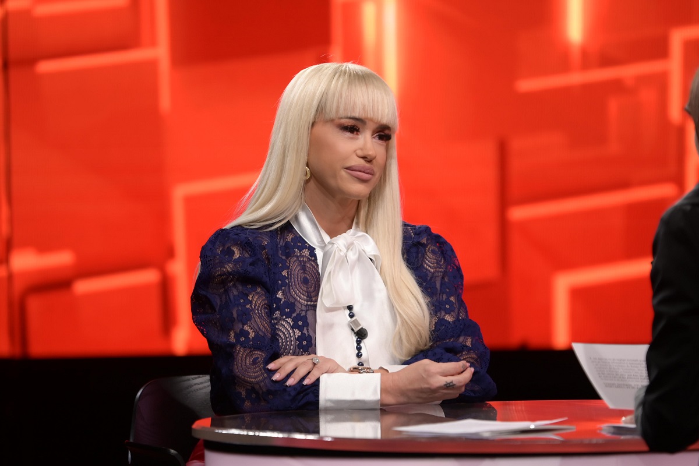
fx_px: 5825
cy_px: 233
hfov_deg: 6.9
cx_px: 350
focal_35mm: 300
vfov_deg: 4.6
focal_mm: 200
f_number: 2.8
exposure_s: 1/320
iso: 640
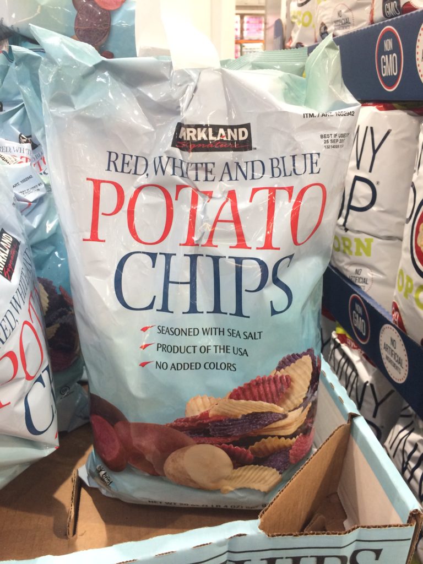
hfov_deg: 48.2
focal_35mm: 29
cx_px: 212
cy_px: 282
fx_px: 472
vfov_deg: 61.7
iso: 80
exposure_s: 1/30
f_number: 2.2
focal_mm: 4.15
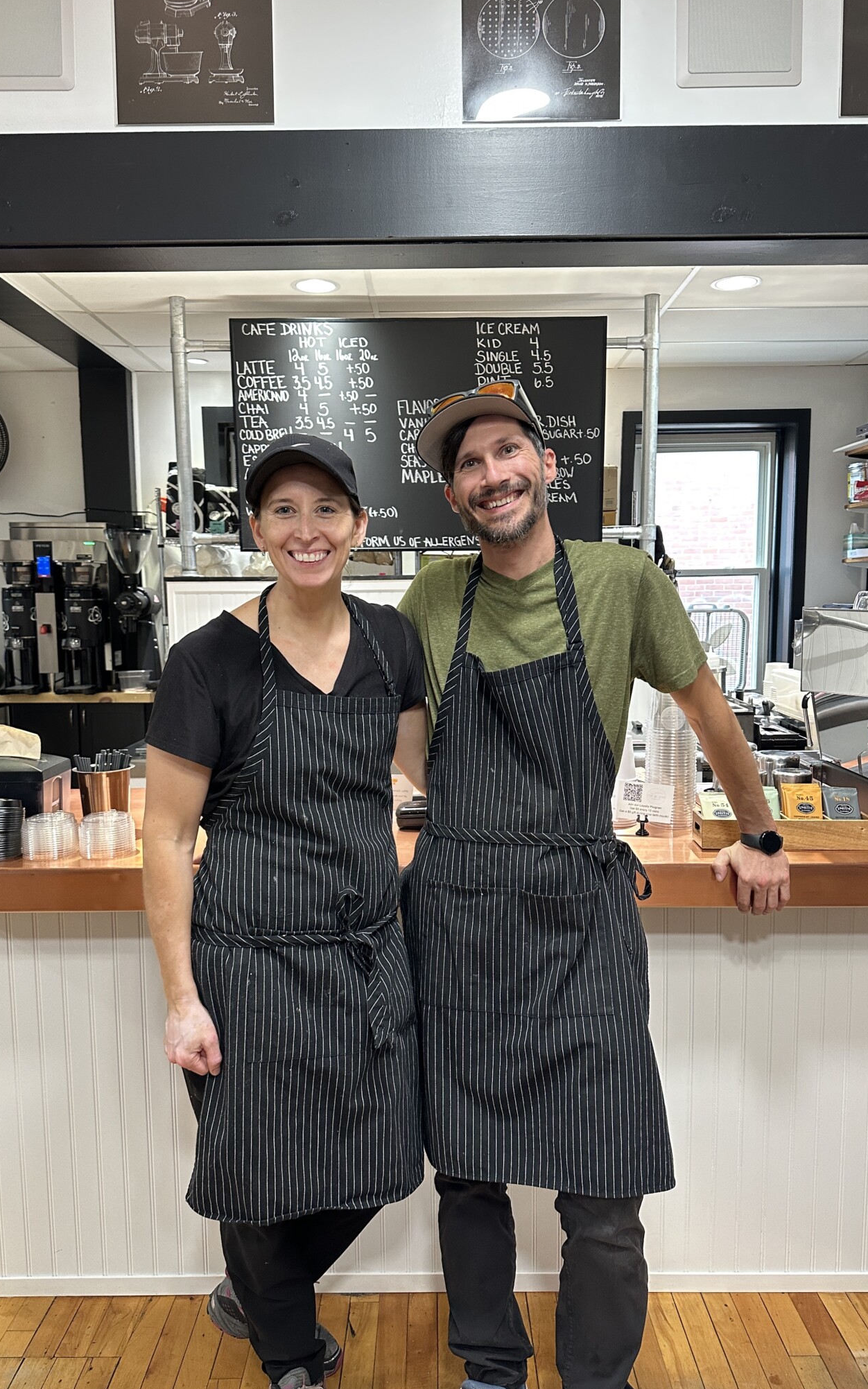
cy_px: 705
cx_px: 440
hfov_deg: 47.6
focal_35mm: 26
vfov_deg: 70.4
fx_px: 984
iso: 320
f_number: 1.78
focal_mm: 6.86
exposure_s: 1/60
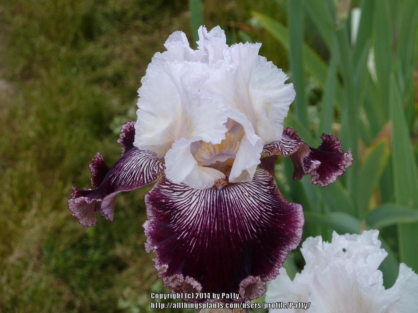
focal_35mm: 147
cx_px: 209
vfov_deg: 10.1
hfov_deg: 13.4
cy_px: 156
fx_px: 1775
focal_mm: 24.1
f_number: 4.5
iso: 80
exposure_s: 1/250
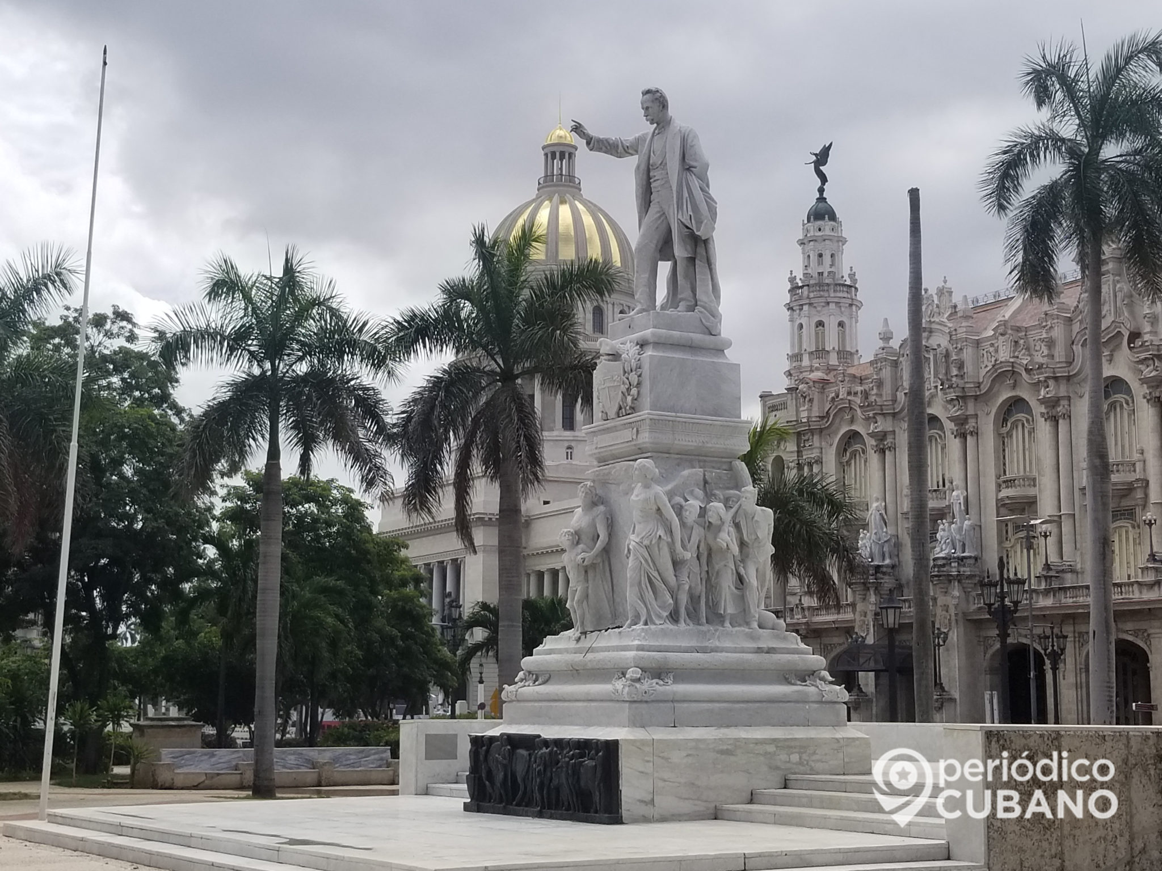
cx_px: 581
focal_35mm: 26
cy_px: 436
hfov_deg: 67.3
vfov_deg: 53.1
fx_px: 873
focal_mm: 4.25
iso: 50
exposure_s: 1/4348
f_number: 1.7
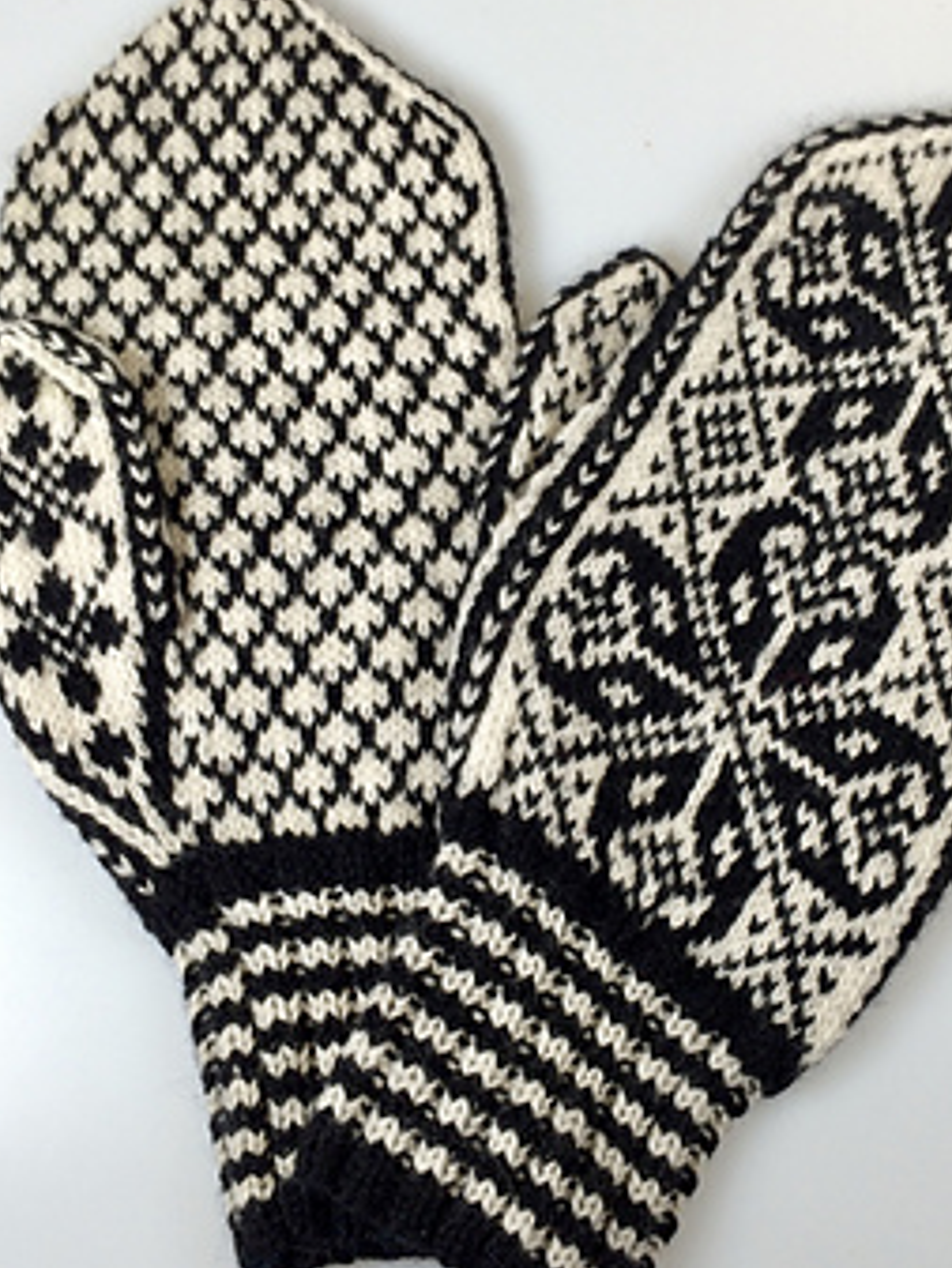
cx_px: 547
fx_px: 1576
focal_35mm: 43
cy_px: 610
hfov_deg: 33.6
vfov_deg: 43.8
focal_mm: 4.15
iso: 40
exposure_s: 1/100
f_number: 2.2
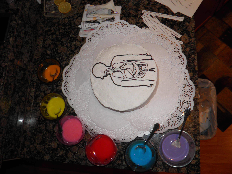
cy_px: 87
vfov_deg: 49.7
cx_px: 116
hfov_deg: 63.4
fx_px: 188
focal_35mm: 28
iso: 50
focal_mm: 4.9
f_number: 2.8
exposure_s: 1/30
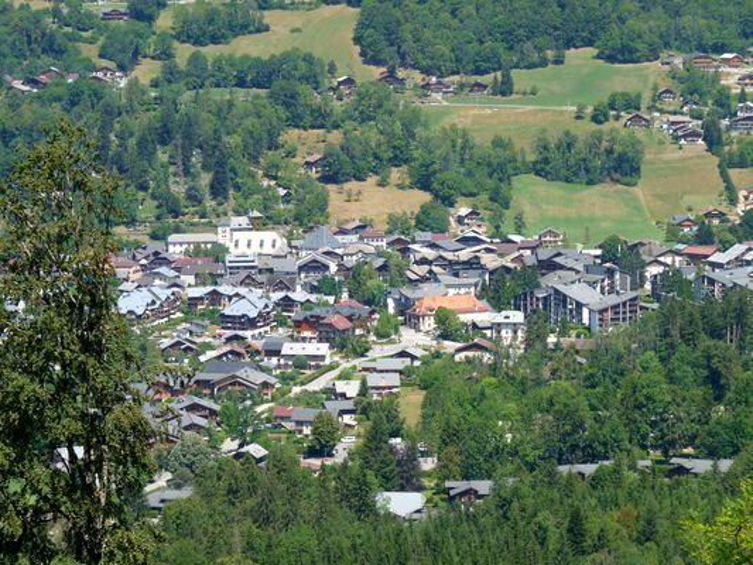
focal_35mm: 129
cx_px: 376
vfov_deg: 11.5
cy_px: 282
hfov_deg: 15.3
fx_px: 2807
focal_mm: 23
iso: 100
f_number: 5.6
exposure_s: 1/250
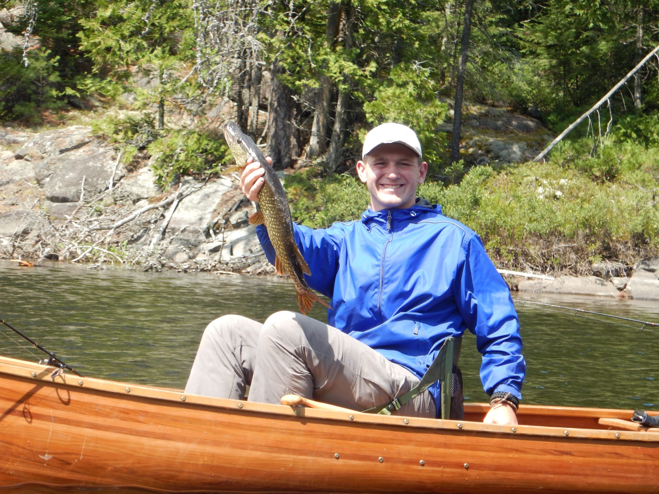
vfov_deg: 13.5
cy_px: 247
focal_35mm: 110
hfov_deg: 17.9
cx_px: 330
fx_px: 2094
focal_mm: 19.7
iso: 125
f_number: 4.8
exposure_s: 1/200
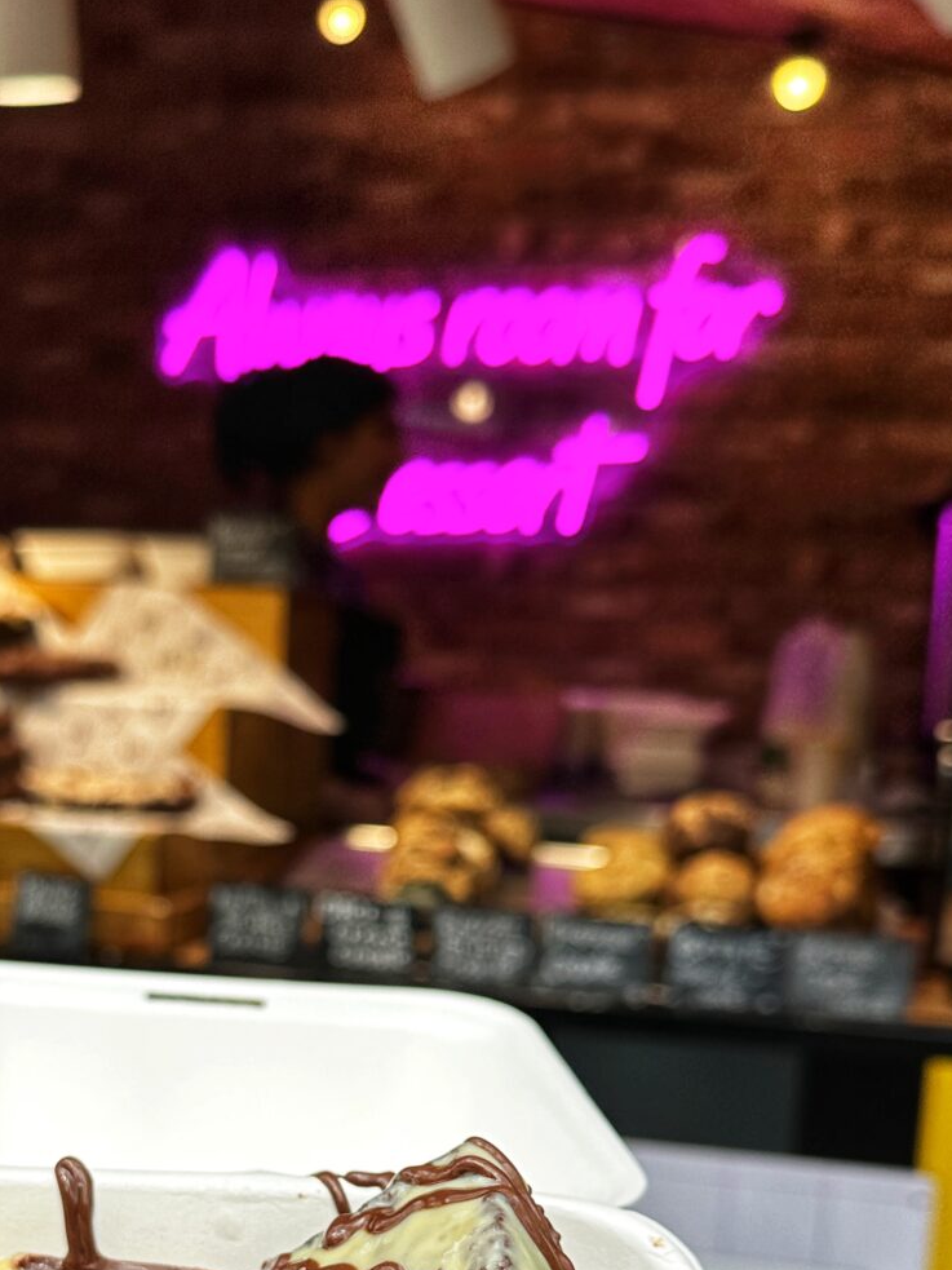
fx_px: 1834
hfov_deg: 28.8
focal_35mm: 50
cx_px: 266
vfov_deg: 36.7
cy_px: 1046
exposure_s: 1/1119
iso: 80
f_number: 1.78
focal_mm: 6.86
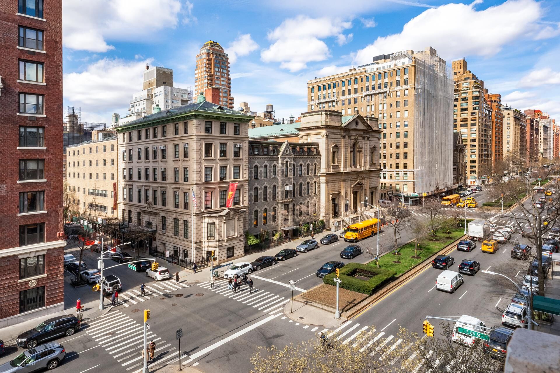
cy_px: 186
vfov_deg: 59.5
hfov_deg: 81.2
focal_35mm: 21
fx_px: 327
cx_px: 280
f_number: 22
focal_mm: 21
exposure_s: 1/200
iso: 640
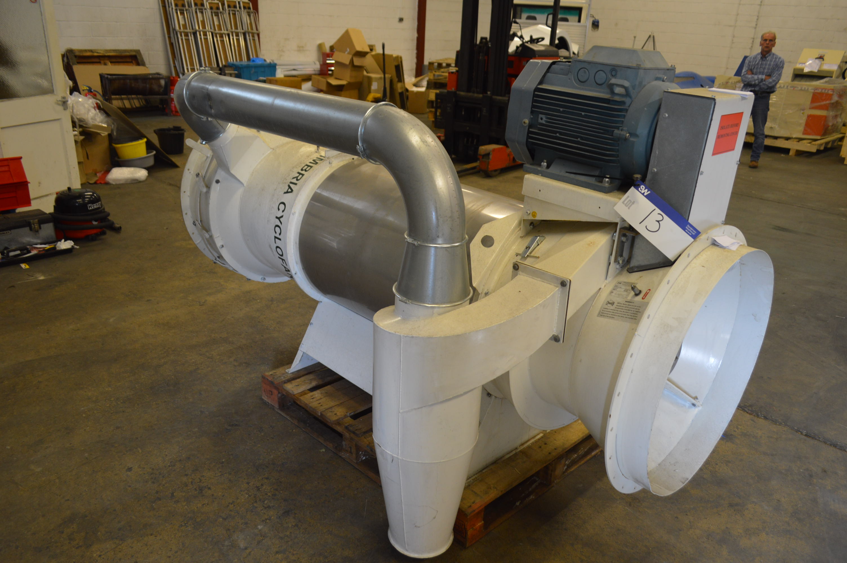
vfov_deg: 47.8
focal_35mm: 27
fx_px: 635
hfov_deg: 67.4
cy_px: 282
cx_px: 424
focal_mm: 18
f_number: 3.5
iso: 400
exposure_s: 1/30
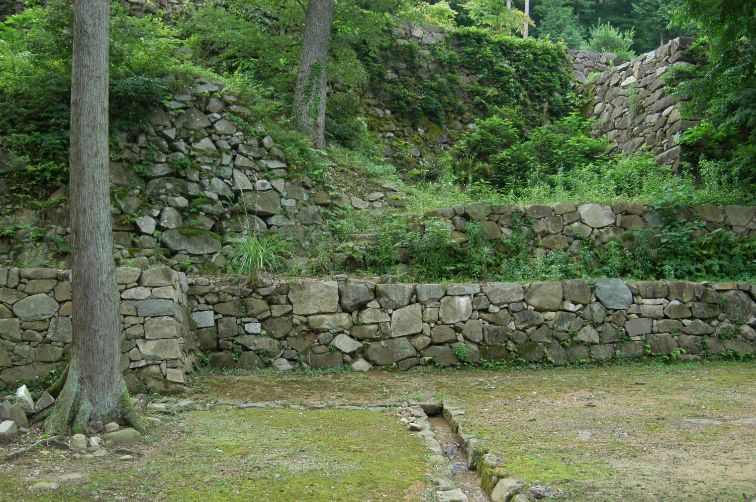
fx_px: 755
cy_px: 251
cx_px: 378
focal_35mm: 36
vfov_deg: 36.8
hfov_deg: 53.2
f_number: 4.5
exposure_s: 1/80
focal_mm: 24
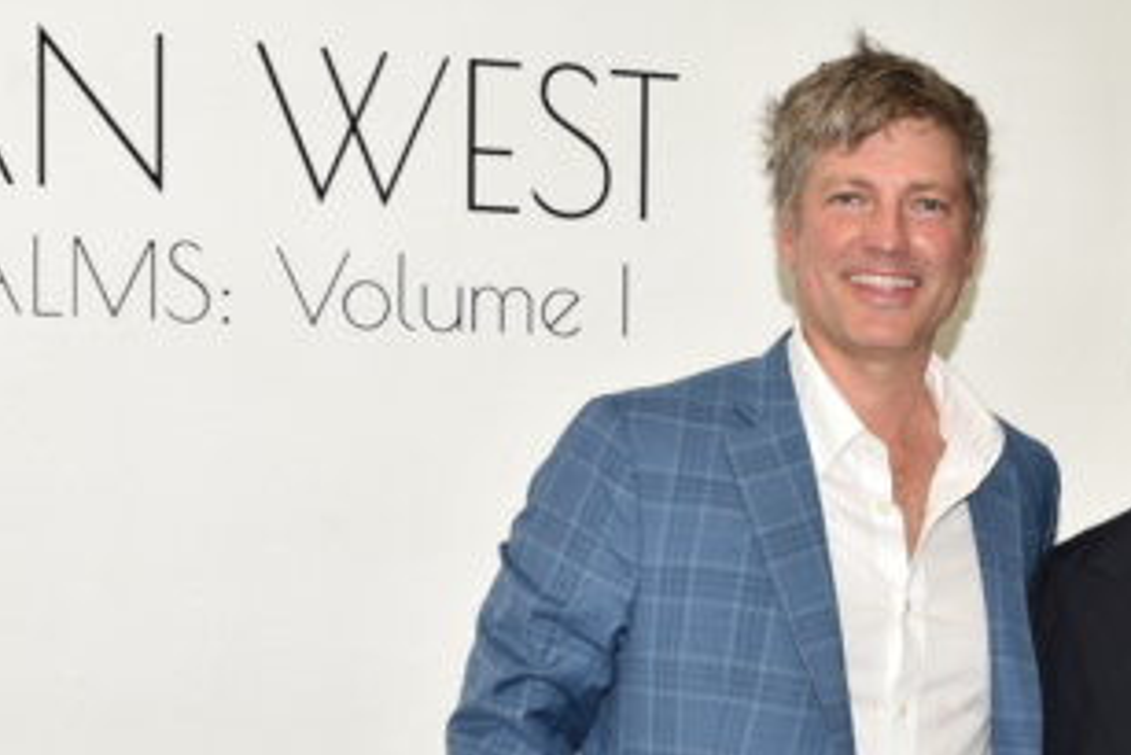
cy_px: 654
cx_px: 912
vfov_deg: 13.5
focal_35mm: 101
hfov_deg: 20.0
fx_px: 3174
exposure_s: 1/60
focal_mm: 44
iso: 100
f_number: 4
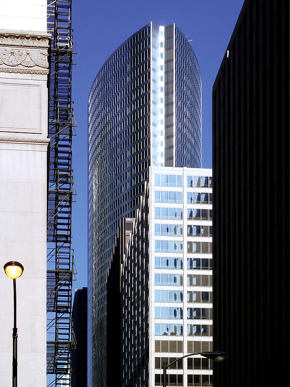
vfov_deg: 26.0
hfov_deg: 19.6
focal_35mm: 75
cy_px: 194
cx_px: 145
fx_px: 838
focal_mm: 15.06
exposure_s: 1/250
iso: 64
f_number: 8
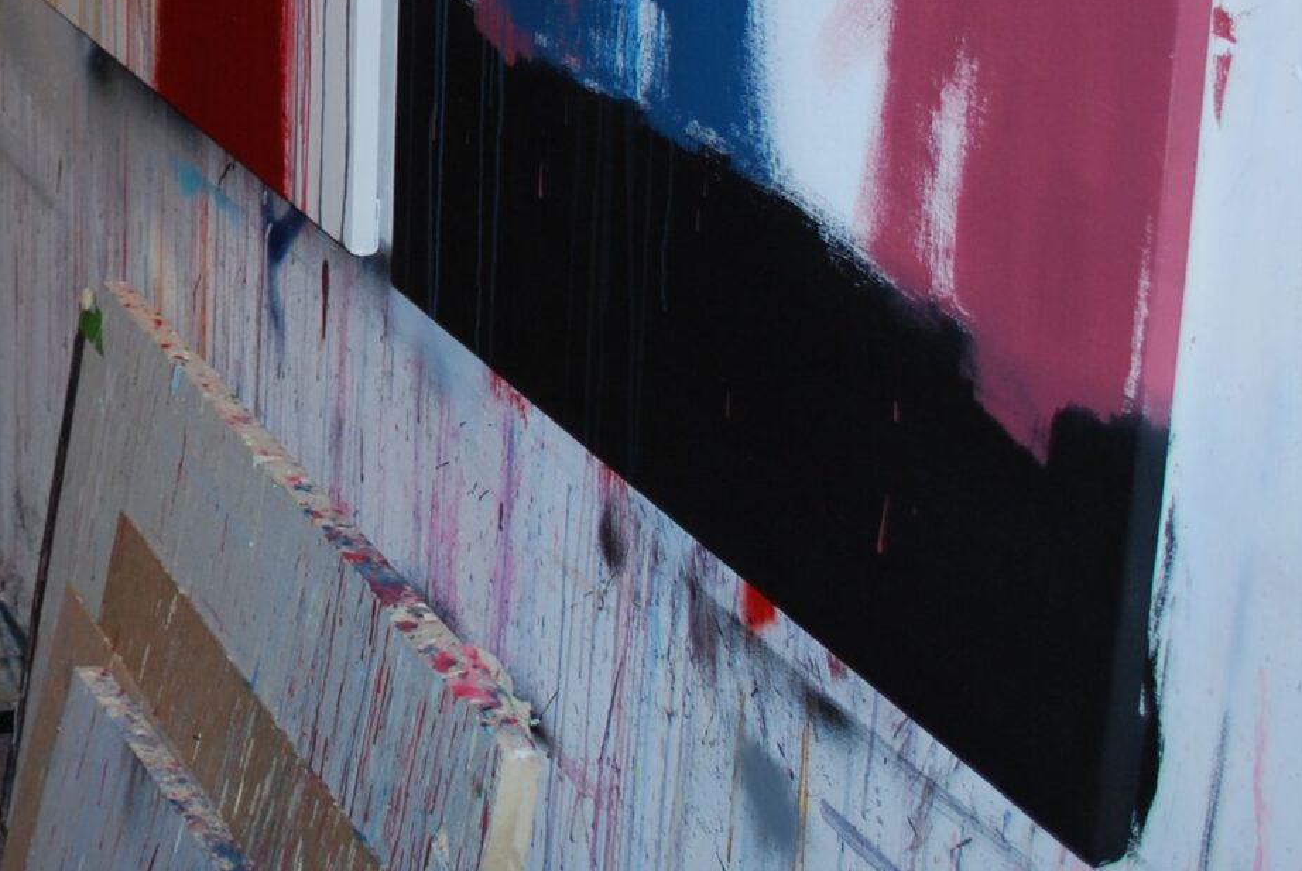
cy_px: -176
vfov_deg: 17.4
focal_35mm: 75
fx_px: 2715
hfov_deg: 24.5
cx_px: -250
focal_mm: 18
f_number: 3.5
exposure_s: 1/60
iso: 200
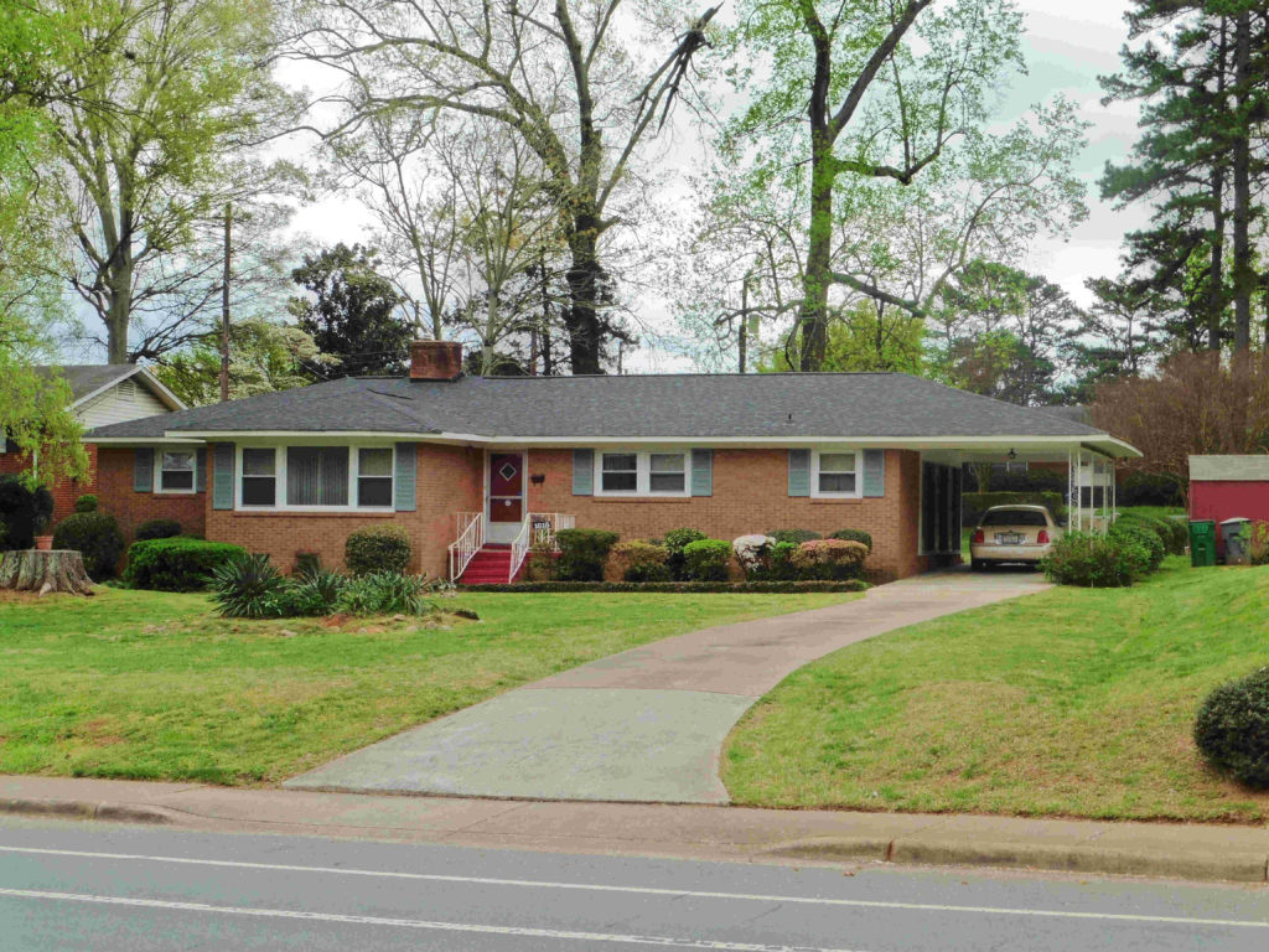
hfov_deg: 31.2
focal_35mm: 62
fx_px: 2273
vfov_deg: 23.7
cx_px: 634
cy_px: 476
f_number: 5.6
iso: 100
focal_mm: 11
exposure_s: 1/125
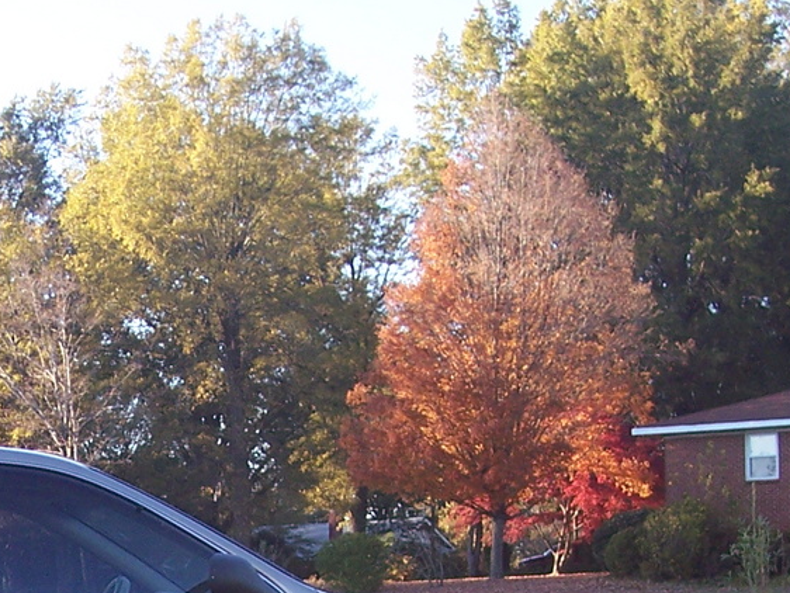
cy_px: 691
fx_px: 2534
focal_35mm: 111
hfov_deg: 17.2
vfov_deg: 13.0
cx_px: -49
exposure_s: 1/125
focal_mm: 8
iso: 100
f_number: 3.4
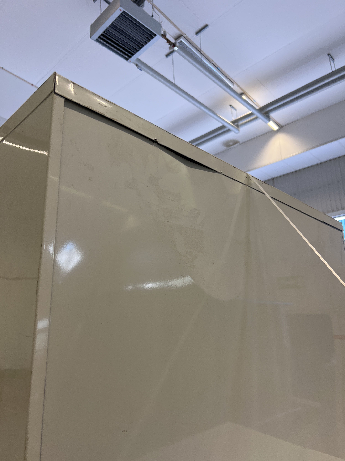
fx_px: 346
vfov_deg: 67.3
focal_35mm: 26
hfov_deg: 53.1
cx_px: 172
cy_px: 230
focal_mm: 5.7
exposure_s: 1/100
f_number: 1.5
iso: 64
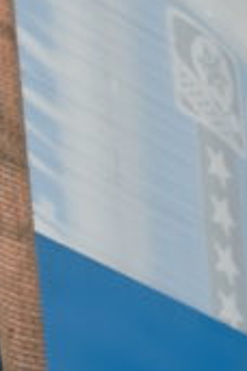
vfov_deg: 5.0
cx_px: 393
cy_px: 358
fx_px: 4199
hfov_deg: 3.4
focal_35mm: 408
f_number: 8
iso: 200
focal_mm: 45.5
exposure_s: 1/1100
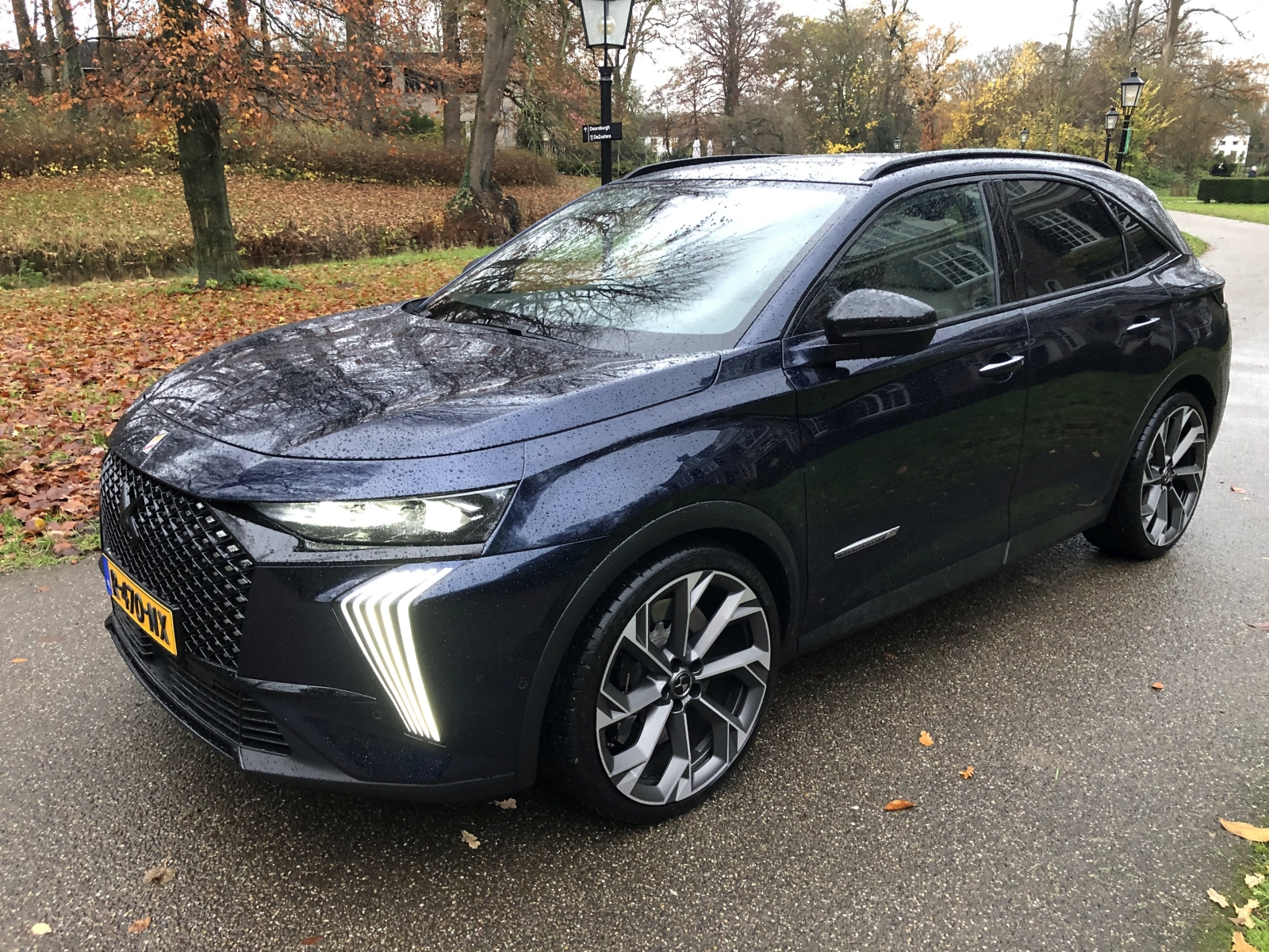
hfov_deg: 63.4
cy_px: 476
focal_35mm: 28
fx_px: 1026
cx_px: 634
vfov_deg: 49.7
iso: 80
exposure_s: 1/16
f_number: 1.8
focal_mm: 3.99
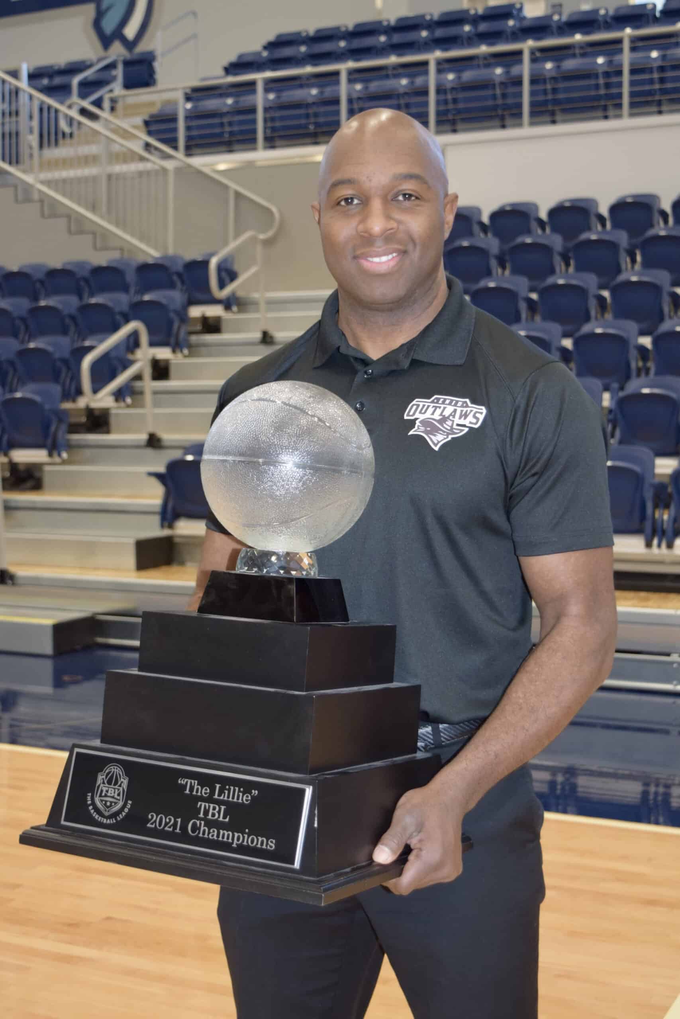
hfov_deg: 26.5
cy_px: 510
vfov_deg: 38.9
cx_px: 340
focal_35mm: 51
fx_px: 1445
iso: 800
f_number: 4.5
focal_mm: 34
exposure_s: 1/80
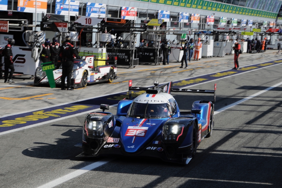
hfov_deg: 28.9
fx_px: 548
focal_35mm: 70
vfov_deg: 19.4
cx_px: 141
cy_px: 94
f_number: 14
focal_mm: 70
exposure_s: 1/250
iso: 200
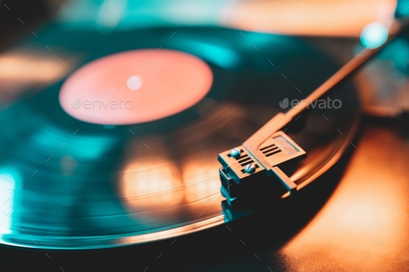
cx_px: 204
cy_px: 136
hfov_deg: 54.4
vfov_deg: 37.8
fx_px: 398
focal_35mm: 35
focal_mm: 35
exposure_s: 1/30
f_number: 2.2
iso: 400
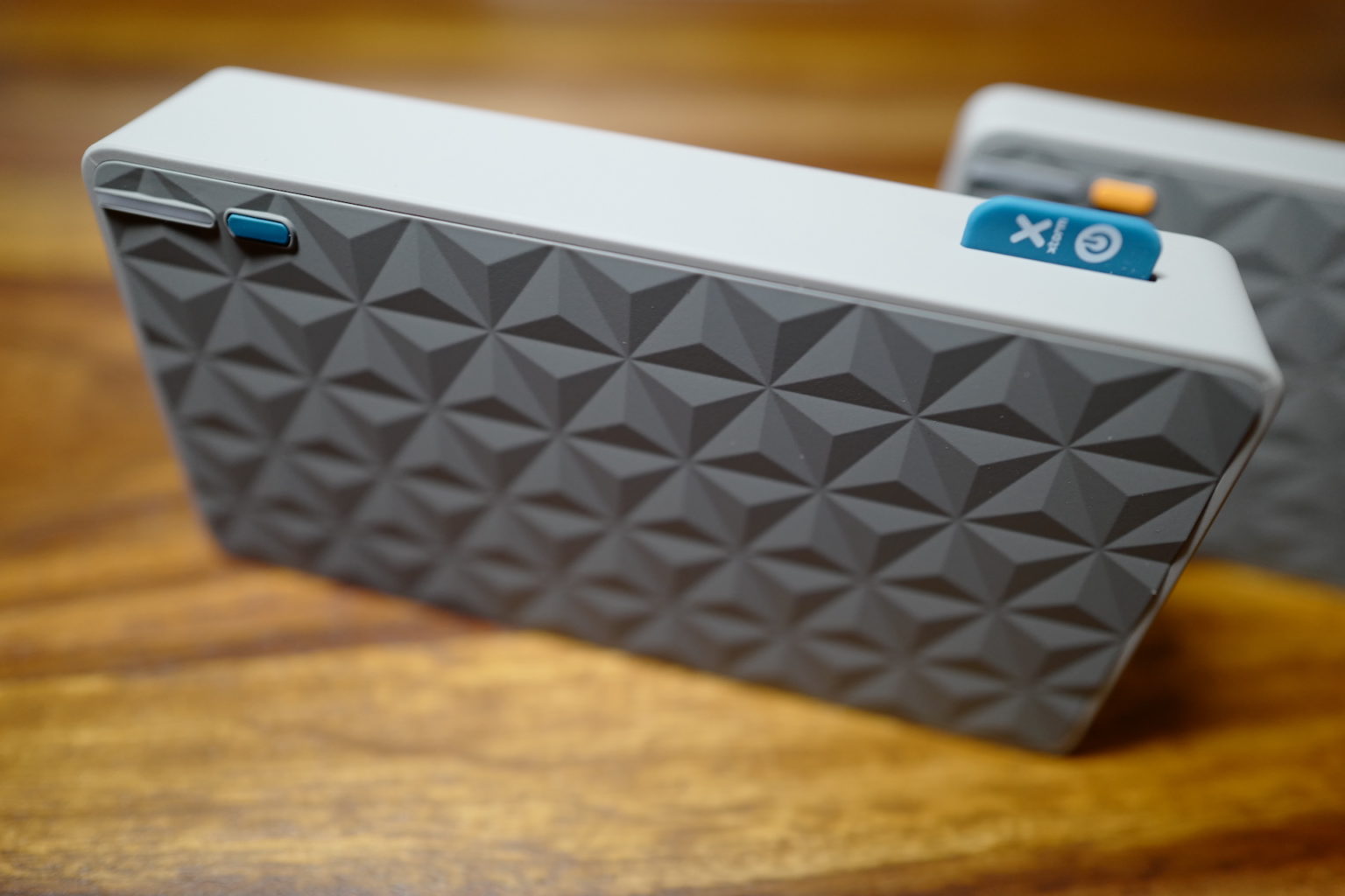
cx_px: 672
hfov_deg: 65.5
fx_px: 1046
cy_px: 448
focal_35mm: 28
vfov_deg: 46.4
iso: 1000
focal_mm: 28
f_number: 2.8
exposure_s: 1/80
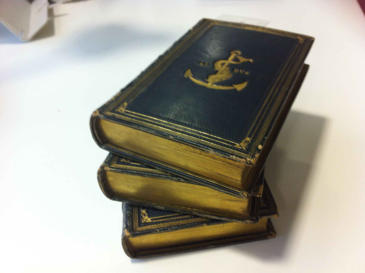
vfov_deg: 40.6
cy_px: 136
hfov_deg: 52.7
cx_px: 182
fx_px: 369
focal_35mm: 35
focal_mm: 3.85
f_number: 2.8
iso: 100
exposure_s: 1/15
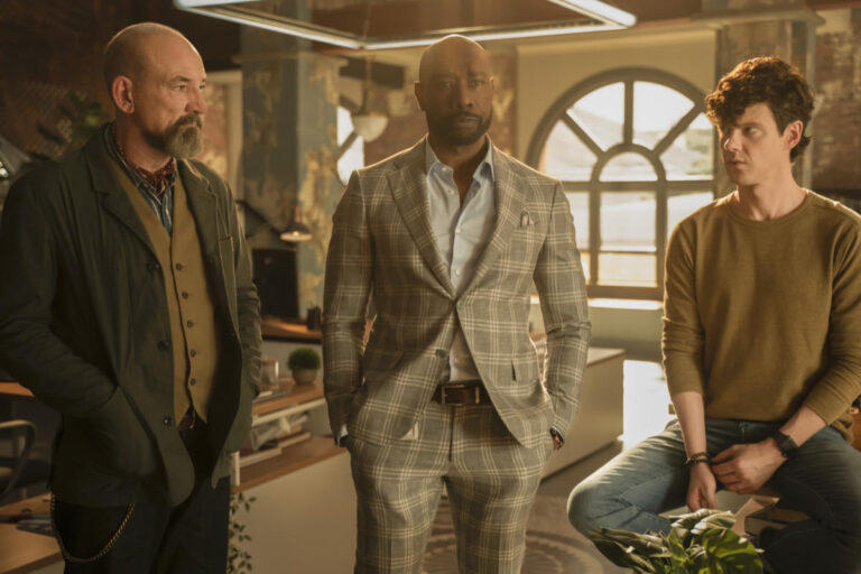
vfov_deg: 30.5
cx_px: 430
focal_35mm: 44
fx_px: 1052
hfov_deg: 44.5
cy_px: 287
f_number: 2.8
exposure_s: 1/160
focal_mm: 44
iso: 1600
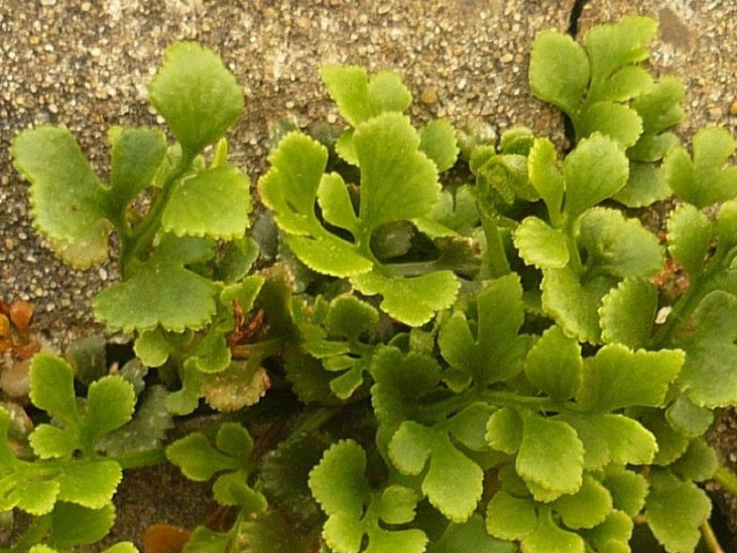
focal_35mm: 52
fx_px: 1107
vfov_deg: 27.9
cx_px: 428
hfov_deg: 36.7
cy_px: 364
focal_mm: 5.8
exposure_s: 1/200
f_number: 2.8
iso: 100
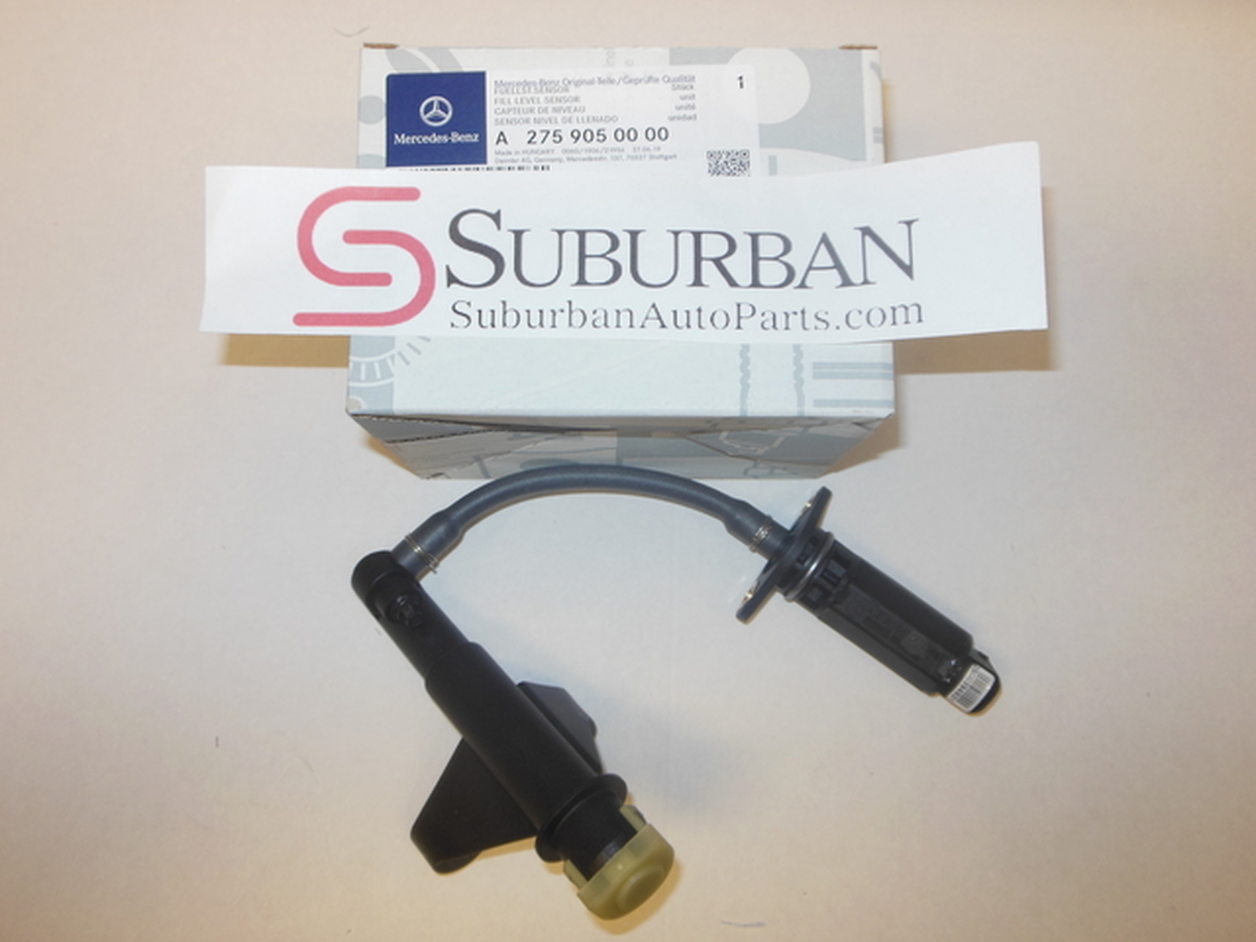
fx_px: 1052
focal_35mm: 29
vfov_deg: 48.2
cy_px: 471
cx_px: 628
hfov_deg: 61.7
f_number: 3.3
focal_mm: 5.2
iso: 125
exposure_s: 1/25
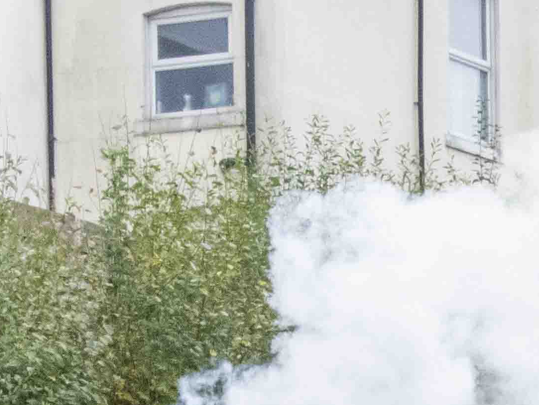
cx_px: 613
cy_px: 865
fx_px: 3987
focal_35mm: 256
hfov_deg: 7.7
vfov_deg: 5.7
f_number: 20
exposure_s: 1/250
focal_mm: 35
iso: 4000
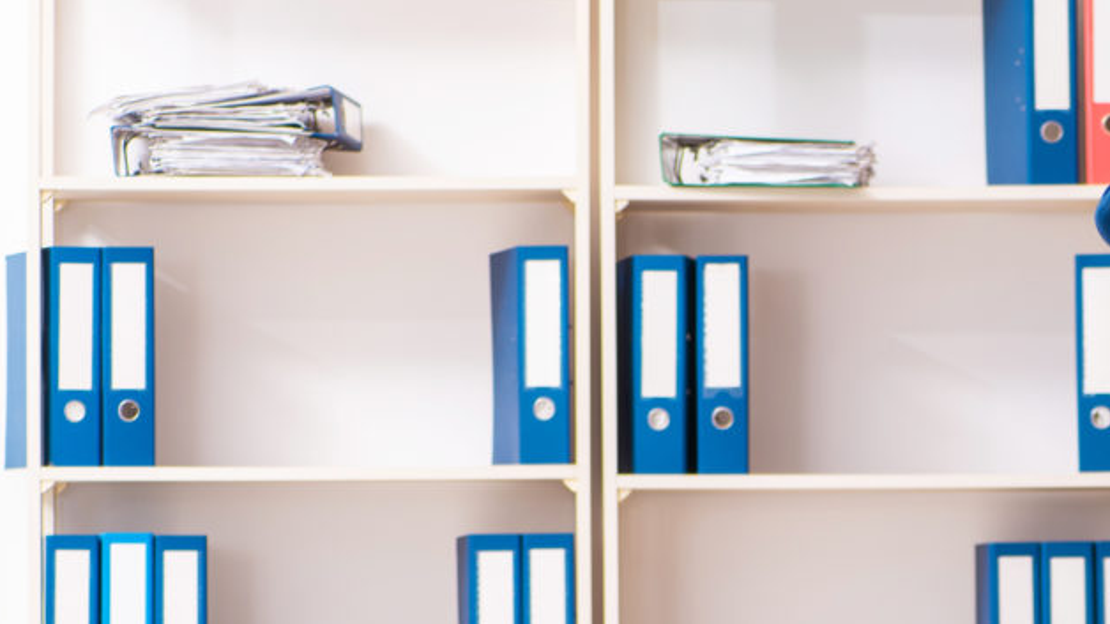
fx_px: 7916
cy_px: 664
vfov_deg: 4.5
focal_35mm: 269
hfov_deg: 8.0
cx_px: 1096
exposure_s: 1/100
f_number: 5
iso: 100
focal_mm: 105
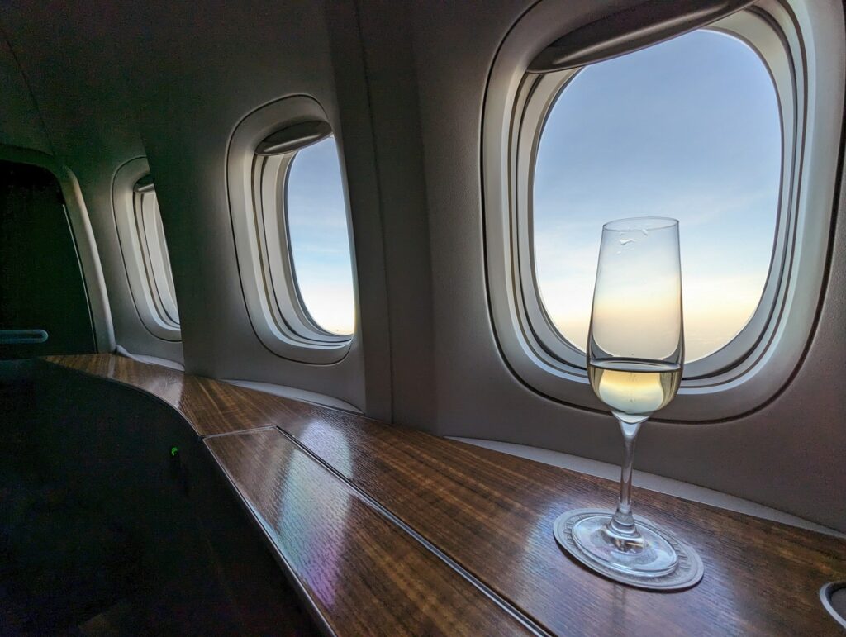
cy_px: 318
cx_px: 423
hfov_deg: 94.4
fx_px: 392
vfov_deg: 78.2
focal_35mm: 16
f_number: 2.2
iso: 42
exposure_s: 1/34.8
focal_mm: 2.35
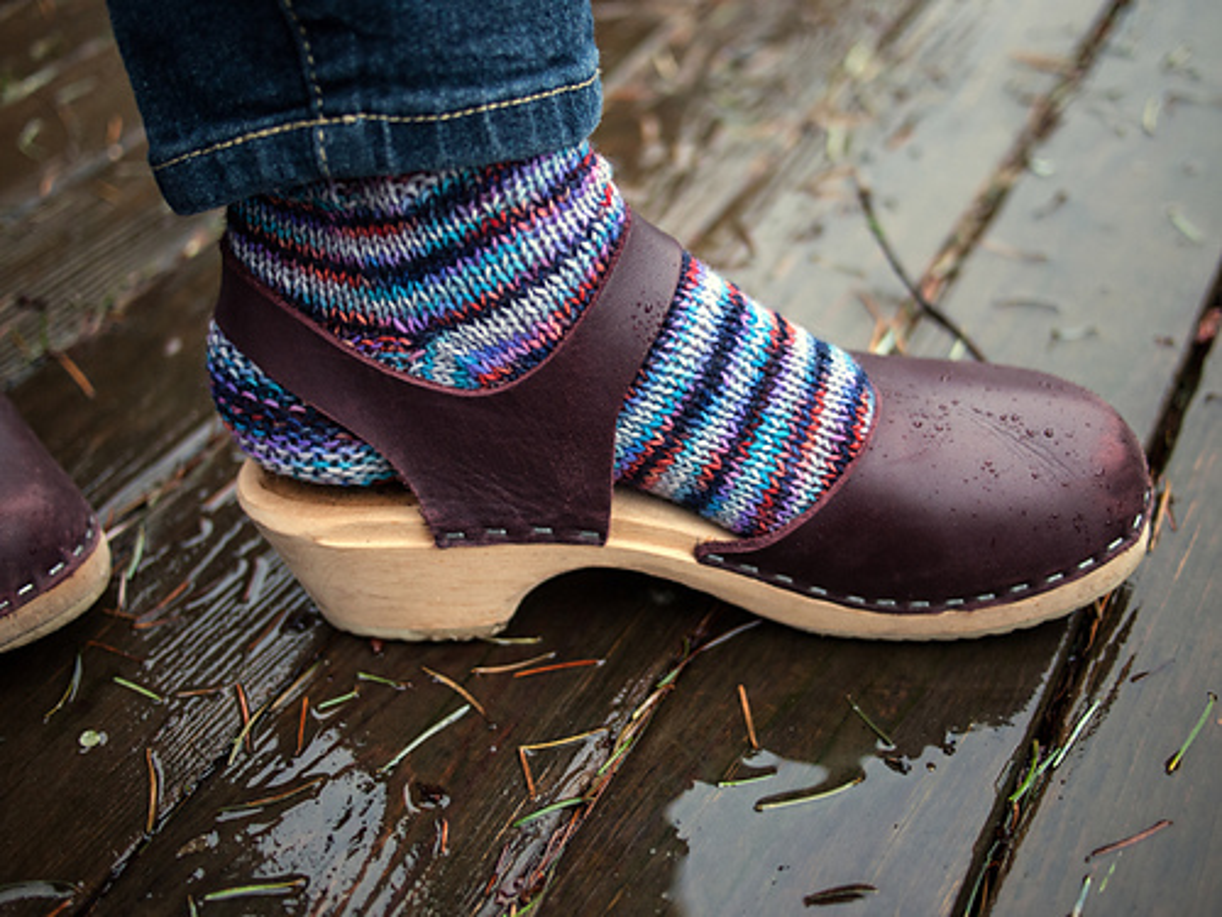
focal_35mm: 40
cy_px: 458
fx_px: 1412
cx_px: 611
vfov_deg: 36.0
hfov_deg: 46.8
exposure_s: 1/160
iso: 400
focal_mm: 20
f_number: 1.7
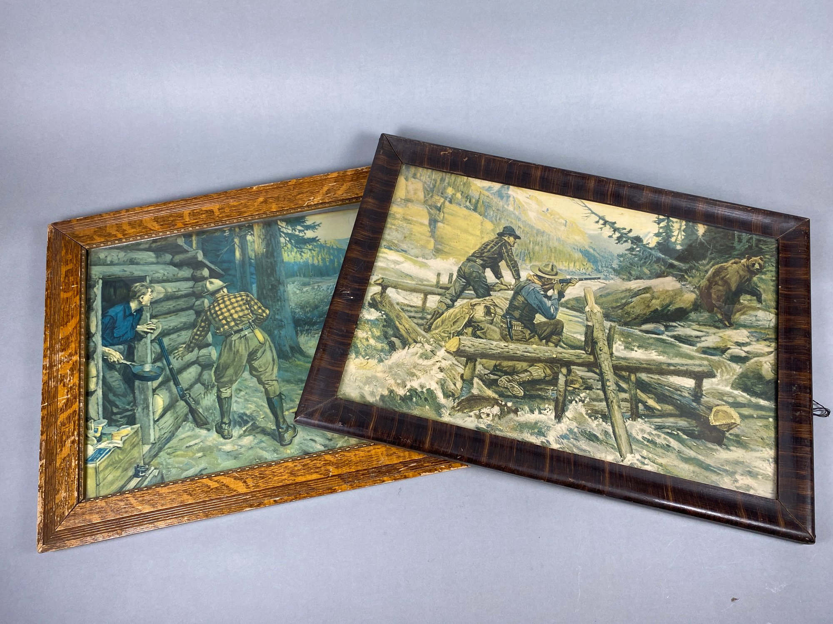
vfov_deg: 53.1
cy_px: 312
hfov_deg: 67.3
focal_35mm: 26
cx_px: 416
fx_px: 626
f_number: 1.8
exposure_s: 1/120
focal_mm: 4.25
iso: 125
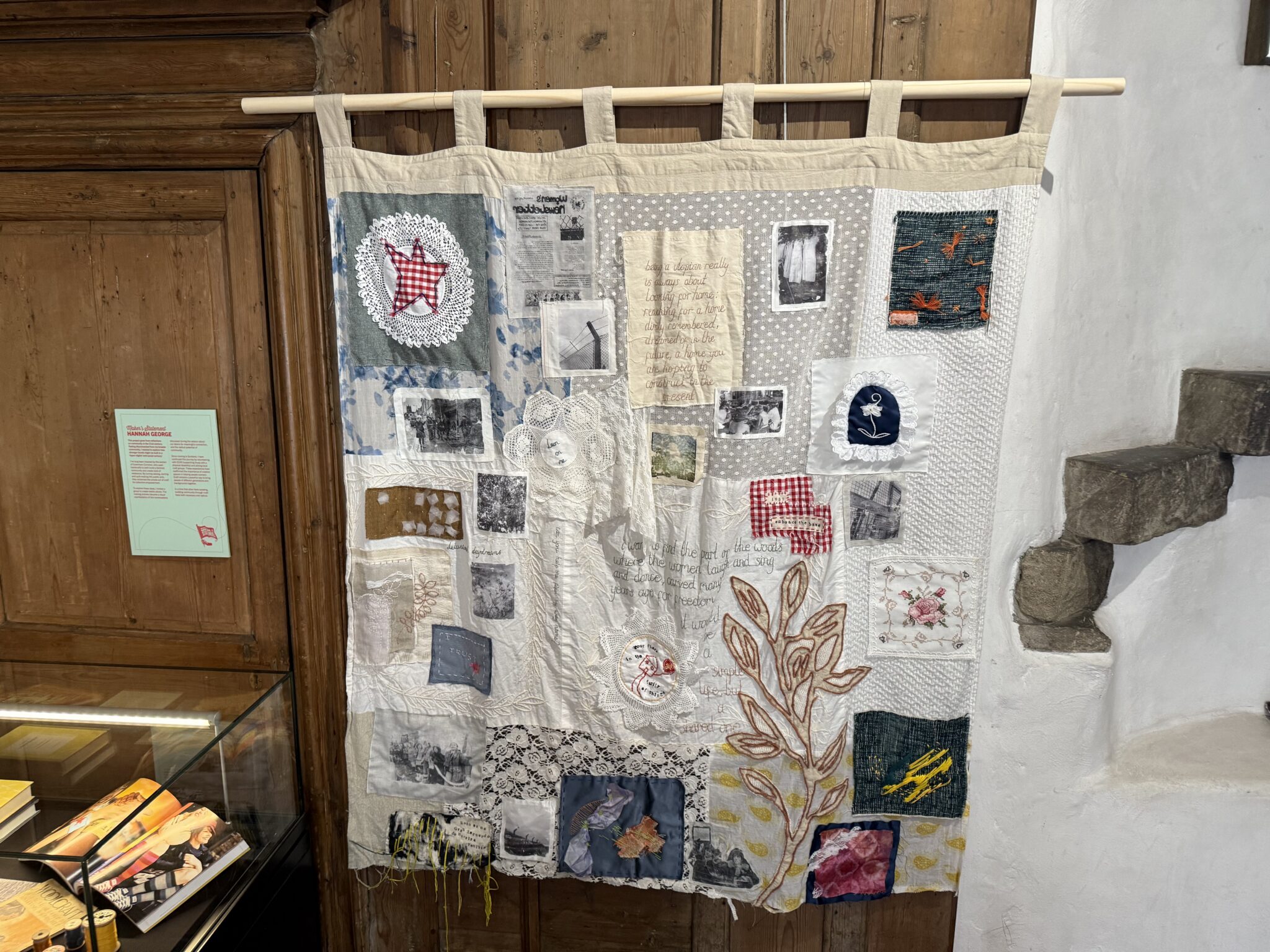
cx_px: 635
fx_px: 881
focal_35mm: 24
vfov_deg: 56.8
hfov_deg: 71.6
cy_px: 476
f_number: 1.78
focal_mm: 6.76
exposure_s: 1/50
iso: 250
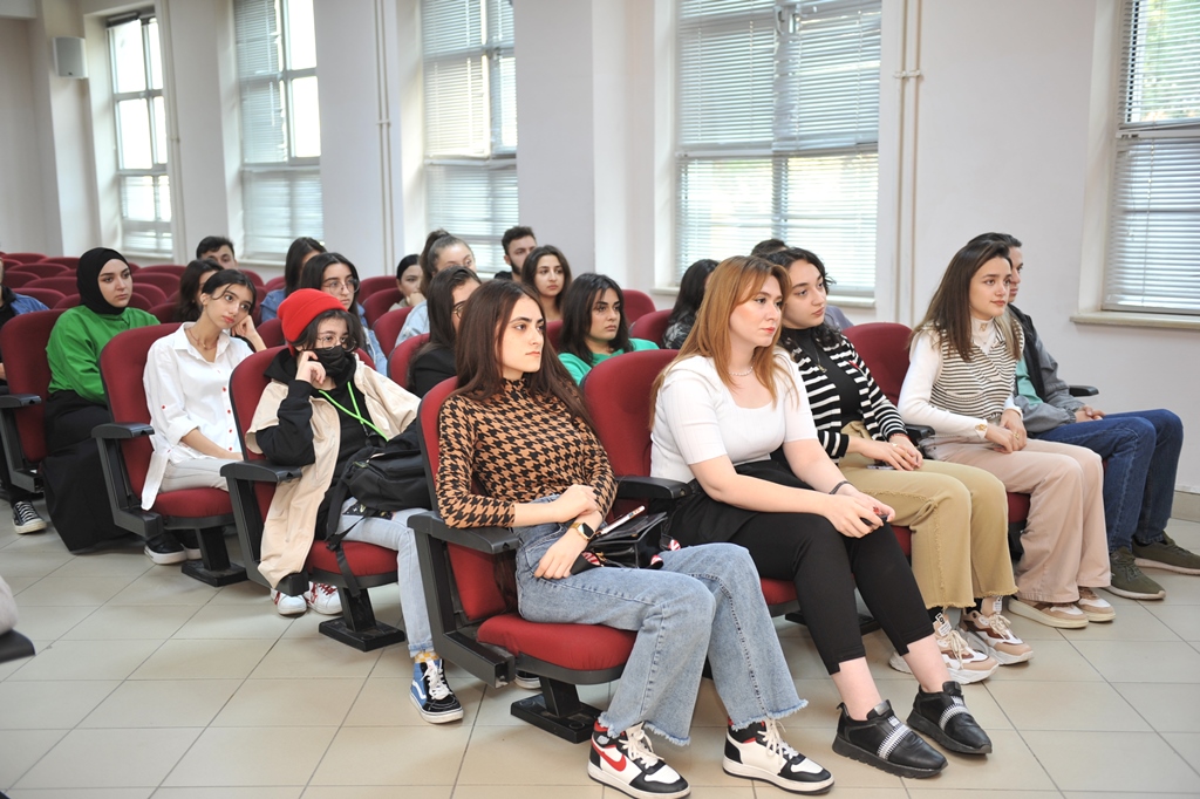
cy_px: 400
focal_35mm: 40
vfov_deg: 33.4
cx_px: 600
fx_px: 1333
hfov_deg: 48.5
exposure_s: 1/60
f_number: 2.8
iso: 400
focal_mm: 40
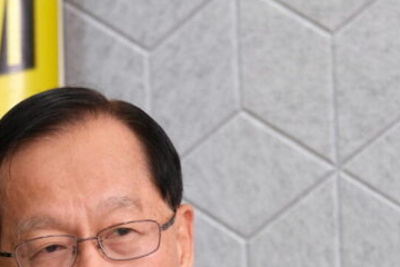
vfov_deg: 5.7
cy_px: 364
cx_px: 112
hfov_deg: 8.6
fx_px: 2655
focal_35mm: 239
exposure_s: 1/50
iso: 500
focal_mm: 56.3
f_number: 2.8
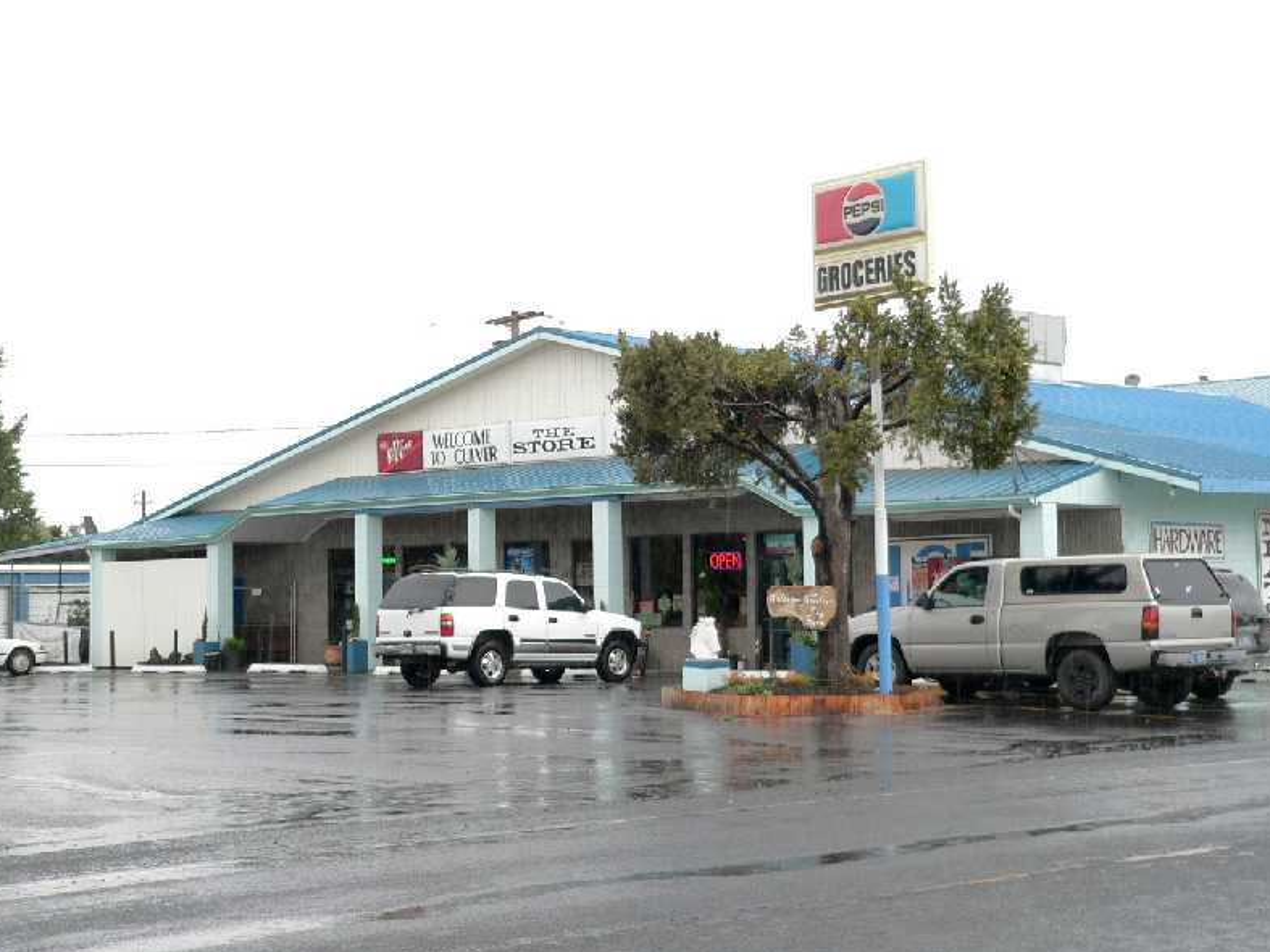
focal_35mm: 61
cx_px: 634
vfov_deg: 24.0
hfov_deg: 31.7
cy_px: 476
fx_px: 2238
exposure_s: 1/100
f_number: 2.8
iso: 80
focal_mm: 10
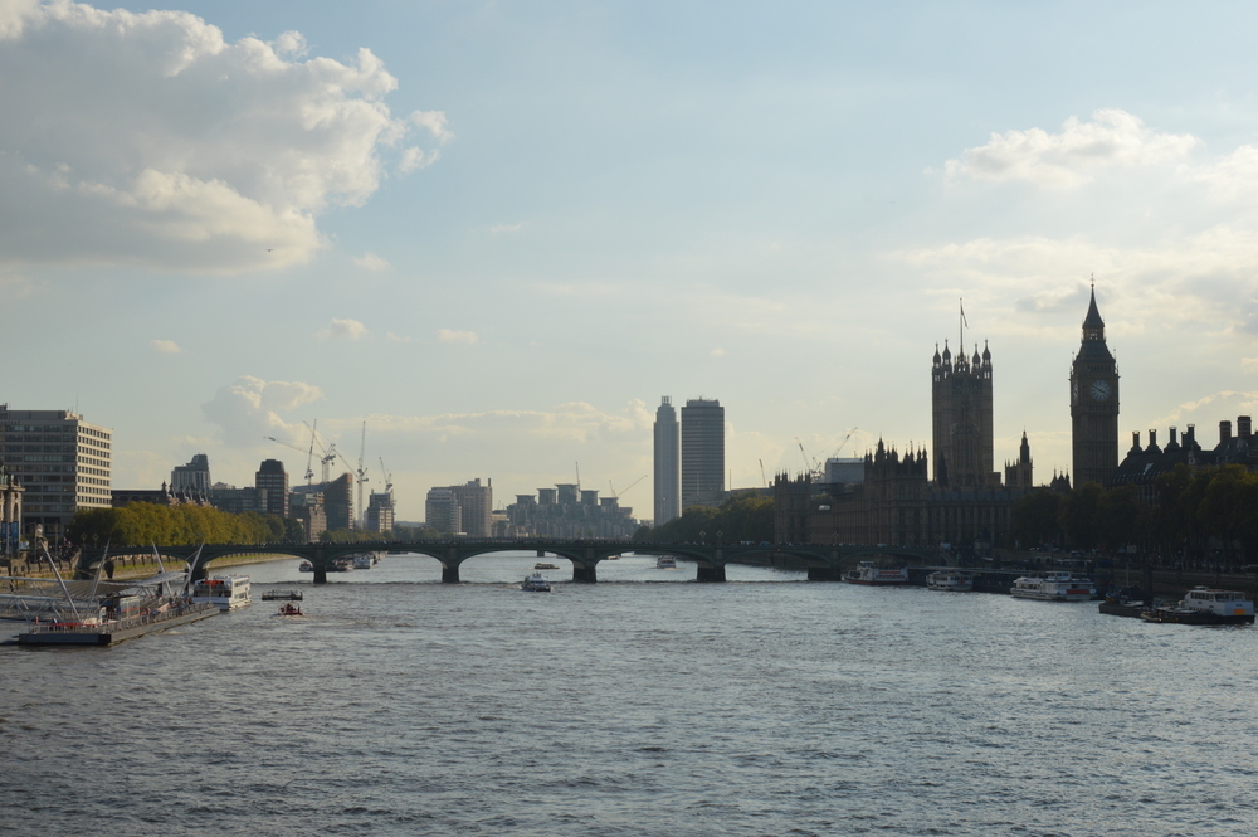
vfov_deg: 25.7
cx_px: 629
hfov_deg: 37.9
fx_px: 1833
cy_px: 418
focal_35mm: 52
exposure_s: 1/160
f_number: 14
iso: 100
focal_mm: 35
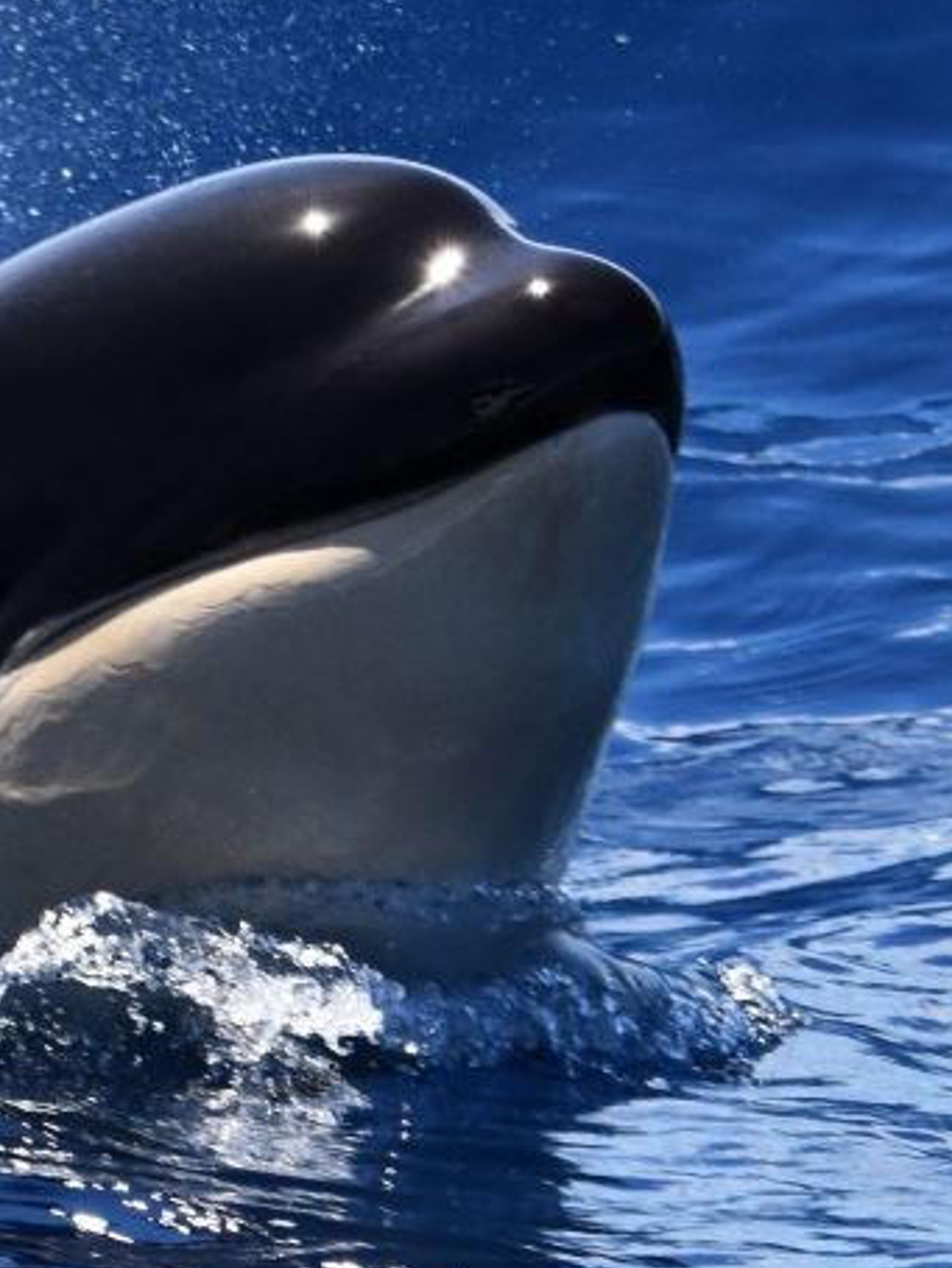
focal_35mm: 381
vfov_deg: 5.2
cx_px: 0
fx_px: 13958
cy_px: 644
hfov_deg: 3.9
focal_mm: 150
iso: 400
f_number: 6.3
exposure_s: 1/1600
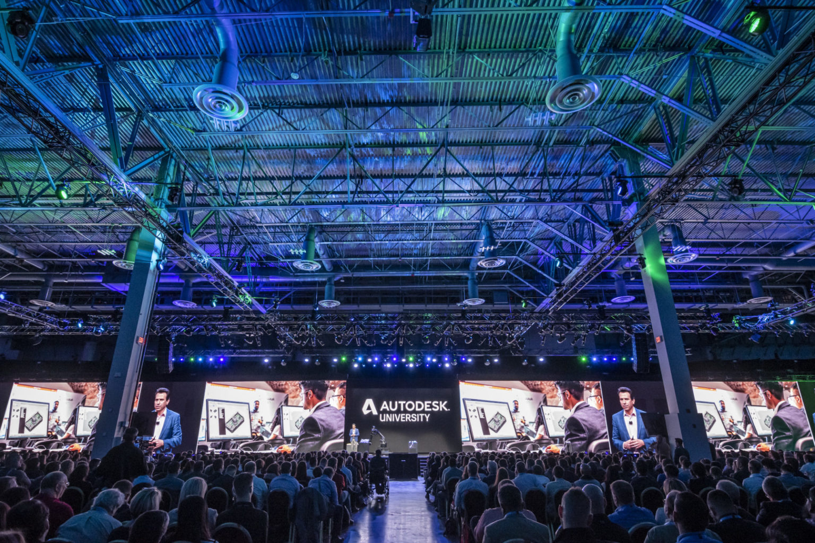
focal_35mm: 20
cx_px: 408
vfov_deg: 63.2
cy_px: 272
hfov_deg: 85.4
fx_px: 441
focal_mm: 13
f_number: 5
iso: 1600
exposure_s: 1/60
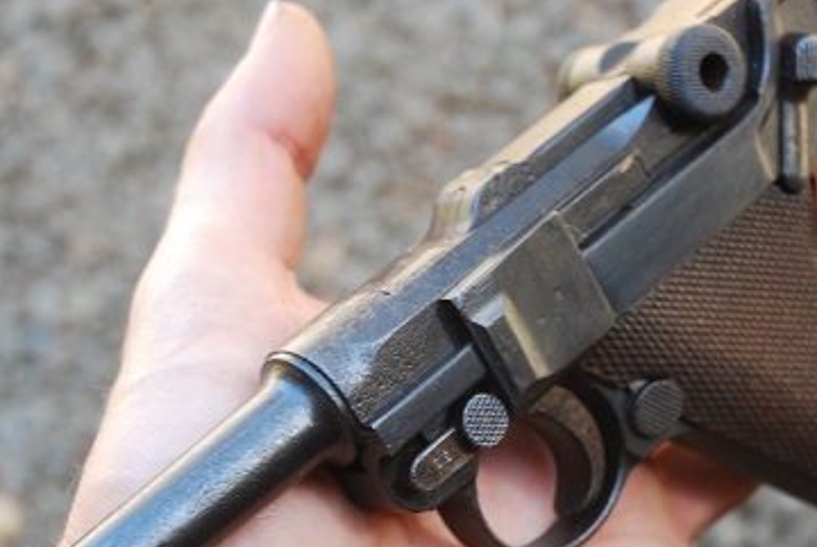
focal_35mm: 100
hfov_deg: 20.4
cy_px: 373
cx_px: 418
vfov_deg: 13.7
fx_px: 2272
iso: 200
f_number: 4.5
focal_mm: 40
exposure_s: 1/40
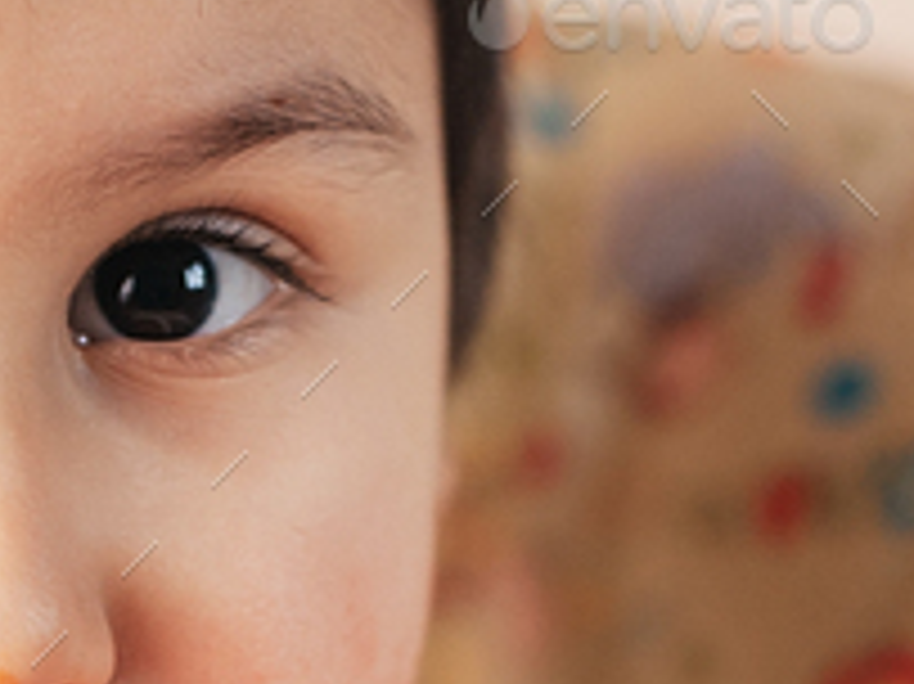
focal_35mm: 210
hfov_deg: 9.4
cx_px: -18
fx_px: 5542
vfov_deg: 6.8
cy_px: 1339
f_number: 2.5
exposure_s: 1/200
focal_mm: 50
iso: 640
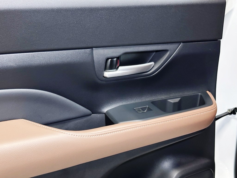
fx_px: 329
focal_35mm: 48
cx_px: 118
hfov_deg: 39.7
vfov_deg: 30.3
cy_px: 89
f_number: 1.78
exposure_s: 1/30
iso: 640
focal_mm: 6.86
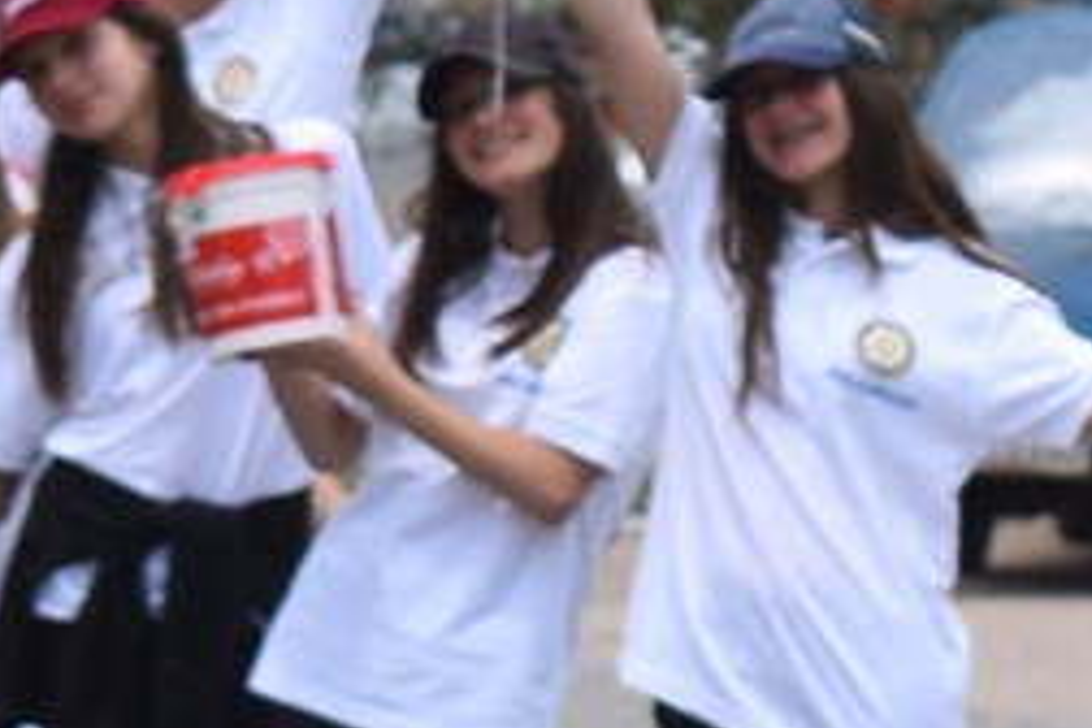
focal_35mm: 778
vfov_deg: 1.8
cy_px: 691
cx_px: 3001
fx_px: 23597
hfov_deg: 2.6
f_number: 7.1
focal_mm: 78
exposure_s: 1/800
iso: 200
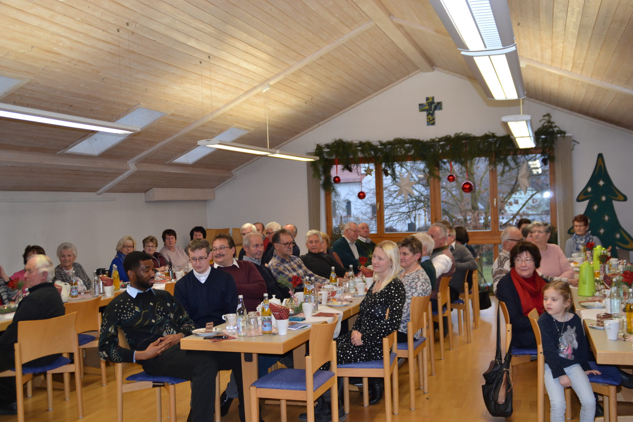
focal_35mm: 38
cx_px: 316
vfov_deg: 35.5
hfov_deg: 51.3
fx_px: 659
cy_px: 211
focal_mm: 25
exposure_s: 1/100
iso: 400
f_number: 4
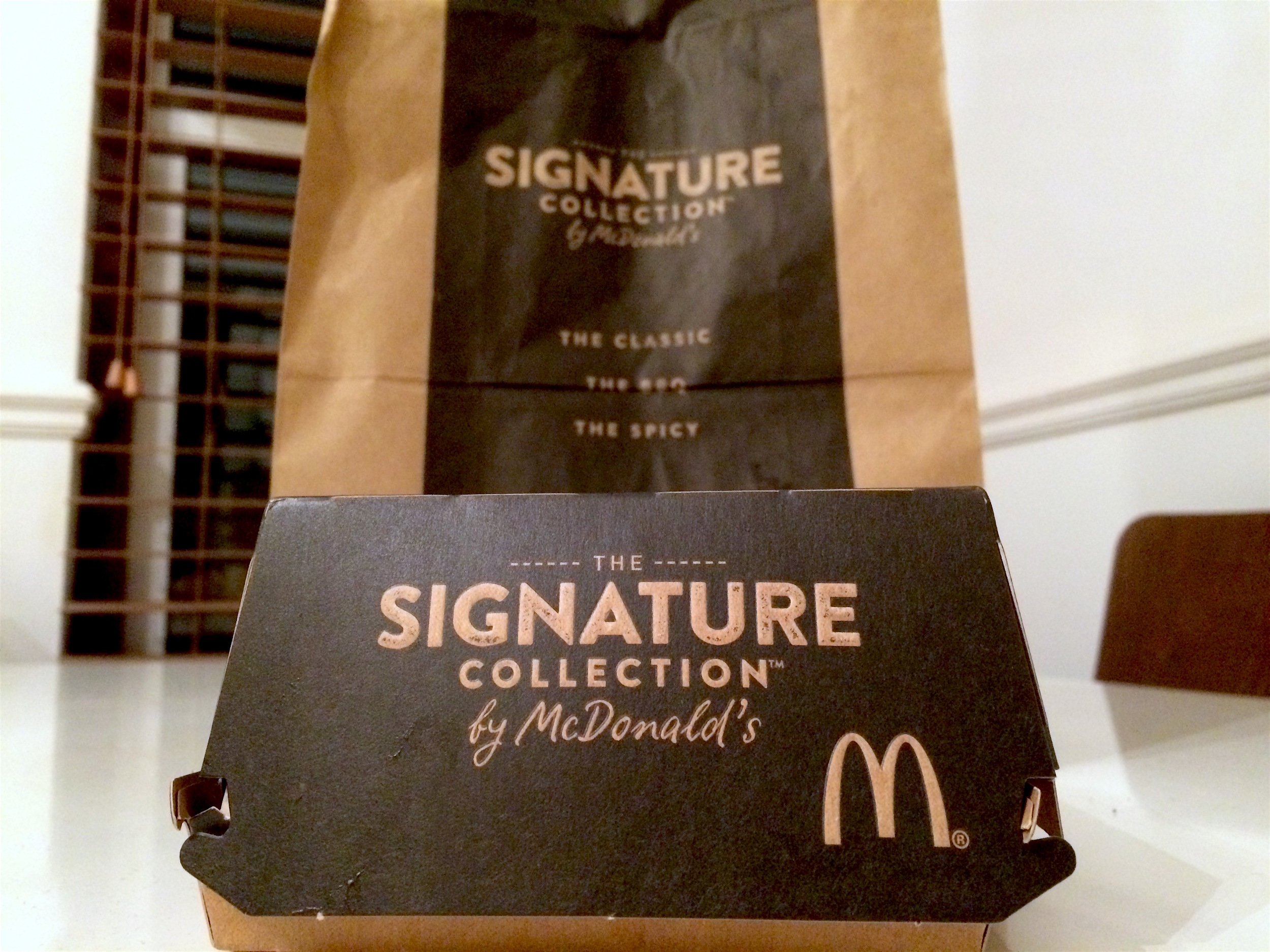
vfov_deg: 48.2
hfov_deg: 61.7
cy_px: 476
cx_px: 635
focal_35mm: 29
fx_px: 1064
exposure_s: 1/17
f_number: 2.2
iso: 640
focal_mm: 4.15
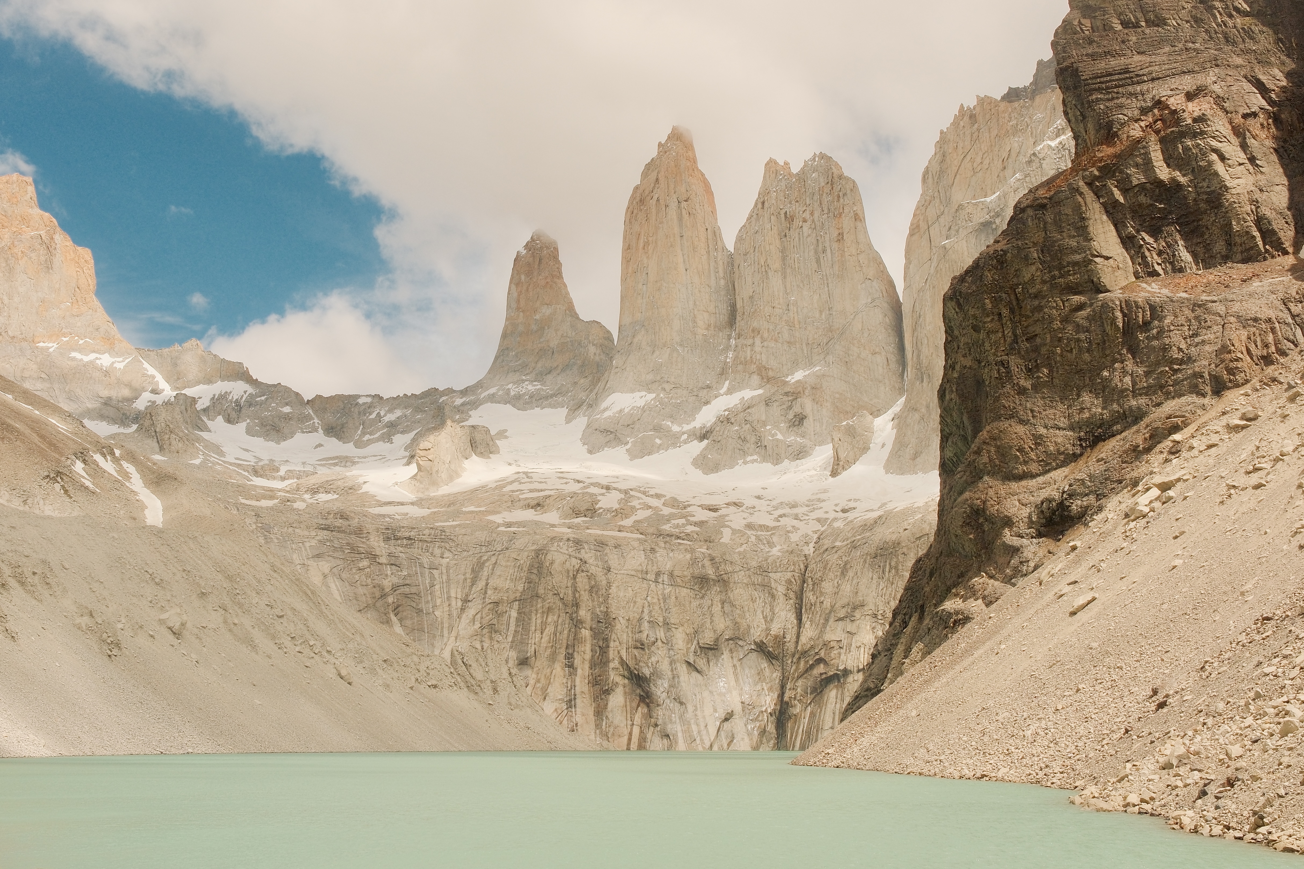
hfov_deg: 73.7
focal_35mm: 24
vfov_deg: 53.1
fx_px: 869
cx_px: 652
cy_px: 434
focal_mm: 16
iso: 640
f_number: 10
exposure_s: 1/950
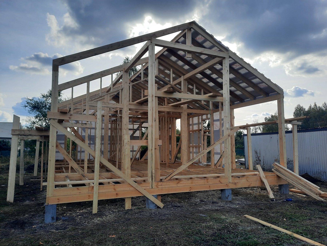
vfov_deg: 54.9
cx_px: 164
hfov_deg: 69.4
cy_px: 123
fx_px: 236
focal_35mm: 25
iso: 32
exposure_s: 1/489
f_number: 2
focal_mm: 4.6
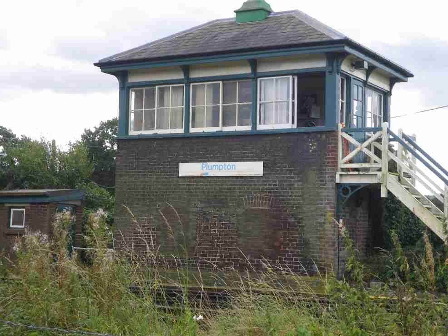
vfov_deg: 21.9
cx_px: 227
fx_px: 867
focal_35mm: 67
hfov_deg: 29.0
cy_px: 166
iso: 64
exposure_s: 1/125
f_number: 4.1
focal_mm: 11.7
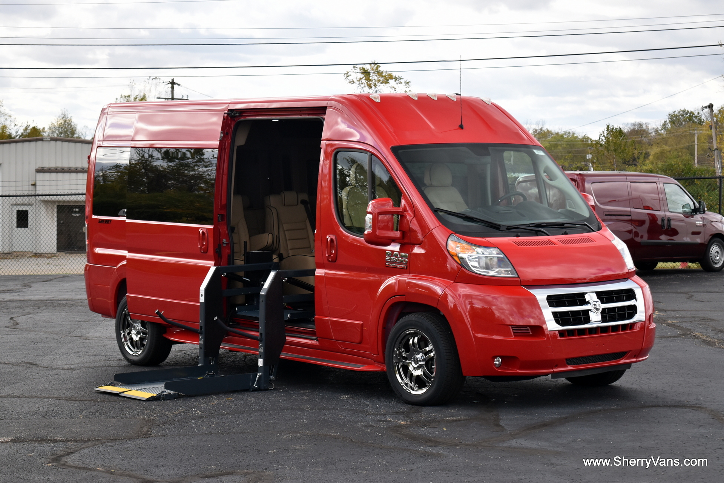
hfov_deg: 24.6
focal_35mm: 82
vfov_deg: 16.6
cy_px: 242
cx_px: 362
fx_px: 1659
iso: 400
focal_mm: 55
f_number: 7.1
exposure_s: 1/200
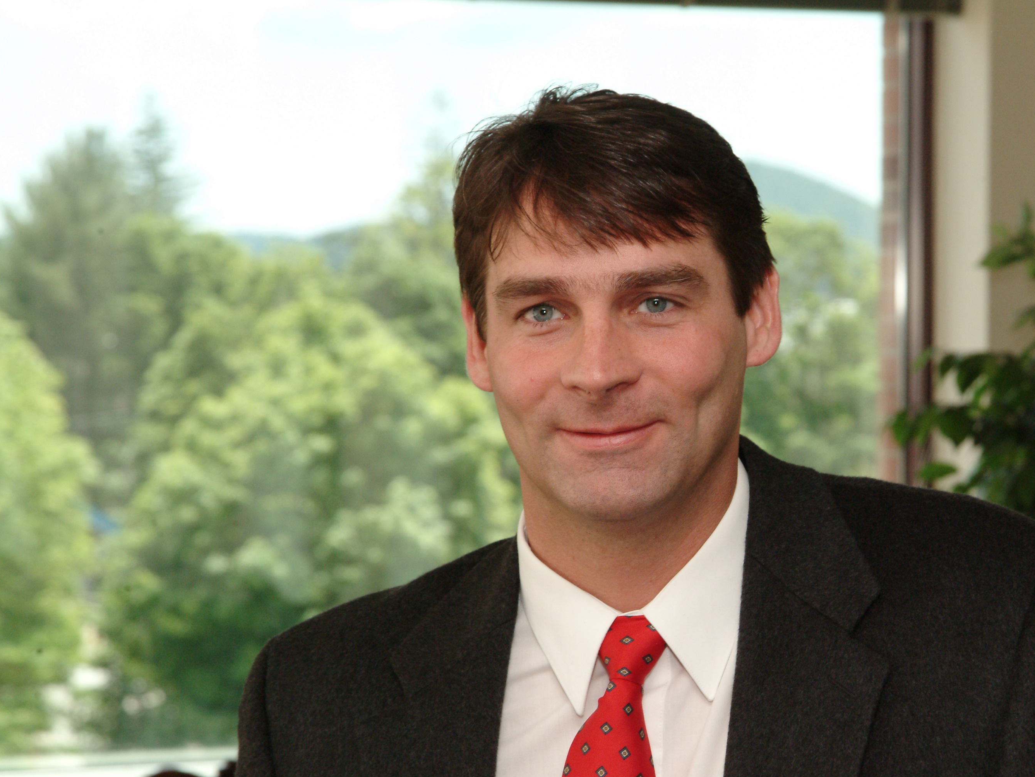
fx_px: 4097
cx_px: 584
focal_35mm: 137
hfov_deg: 14.4
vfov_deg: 10.8
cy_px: 390
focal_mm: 84
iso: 800
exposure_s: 1/125
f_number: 9.5
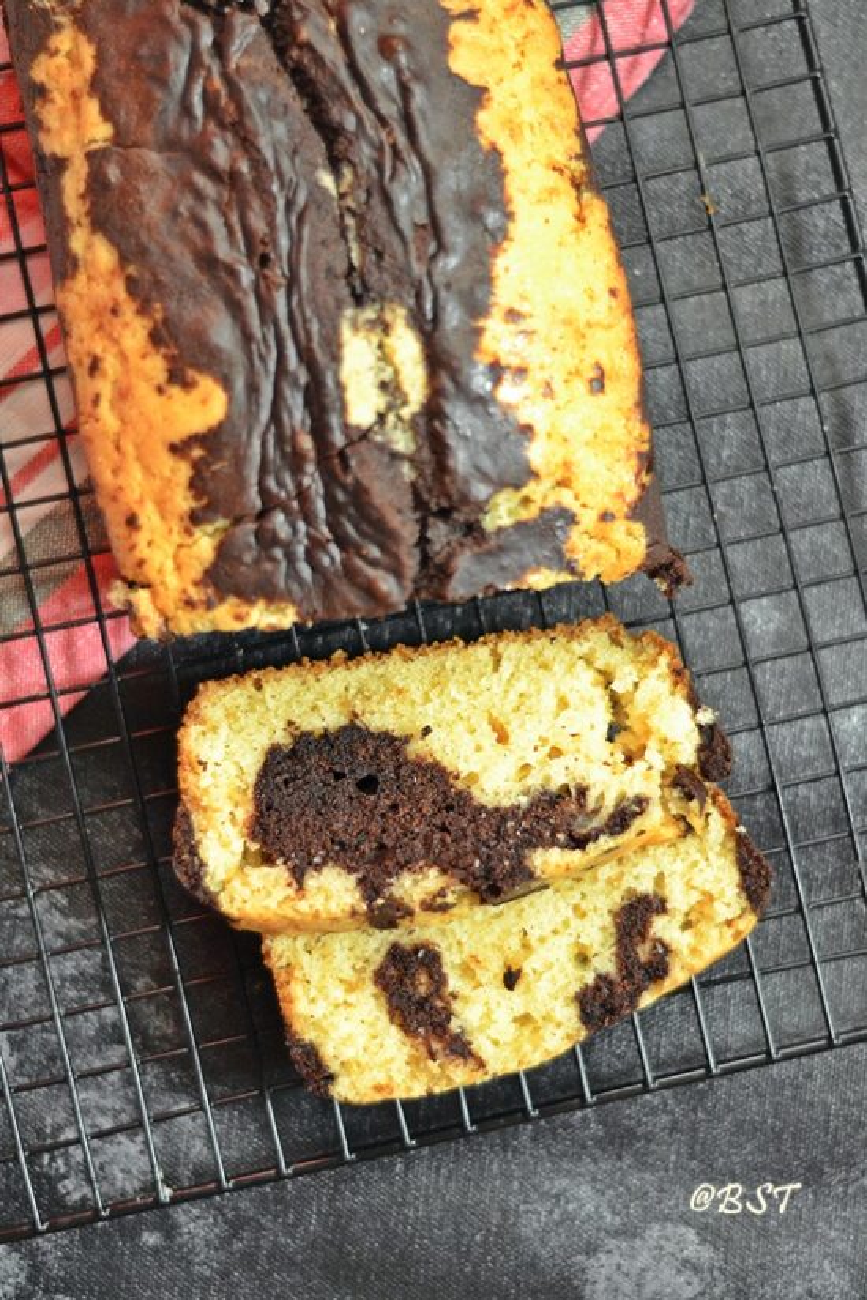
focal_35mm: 75
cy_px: 650
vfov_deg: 27.0
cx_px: 434
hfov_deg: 18.2
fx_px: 2709
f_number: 1.8
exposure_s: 1/60
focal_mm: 50
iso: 2000
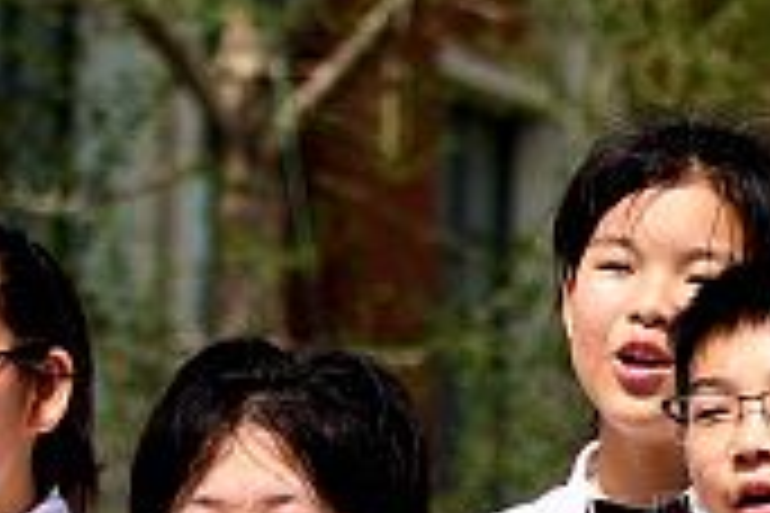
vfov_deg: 1.9
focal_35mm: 735
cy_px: 1503
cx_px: 1900
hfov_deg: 2.8
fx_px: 15720
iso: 100
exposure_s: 1/1250
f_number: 3.5
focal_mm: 70
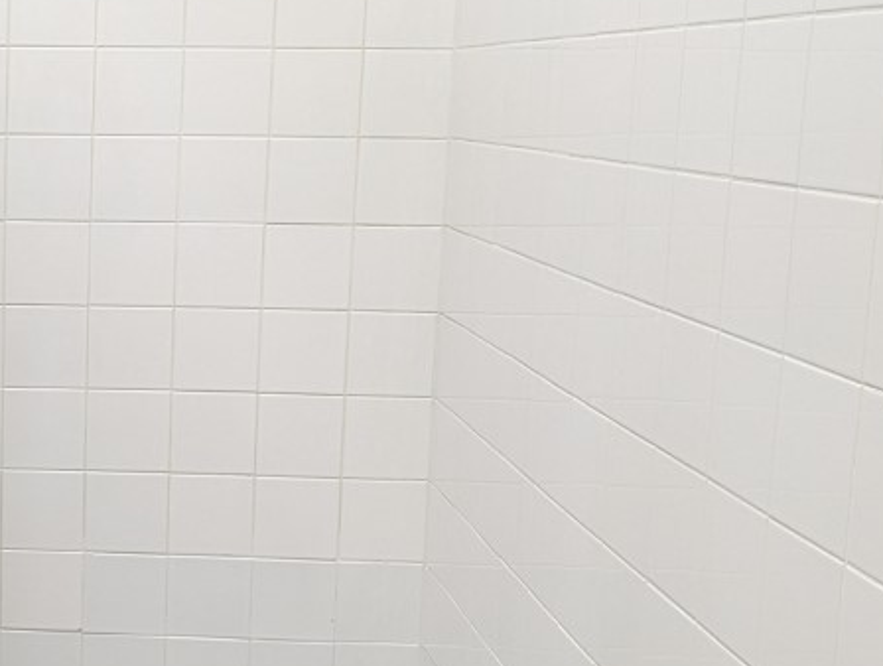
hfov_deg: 27.9
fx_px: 1636
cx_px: -56
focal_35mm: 64
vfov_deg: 23.0
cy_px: 353
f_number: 1.85
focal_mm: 6.81
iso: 169
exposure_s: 1/25
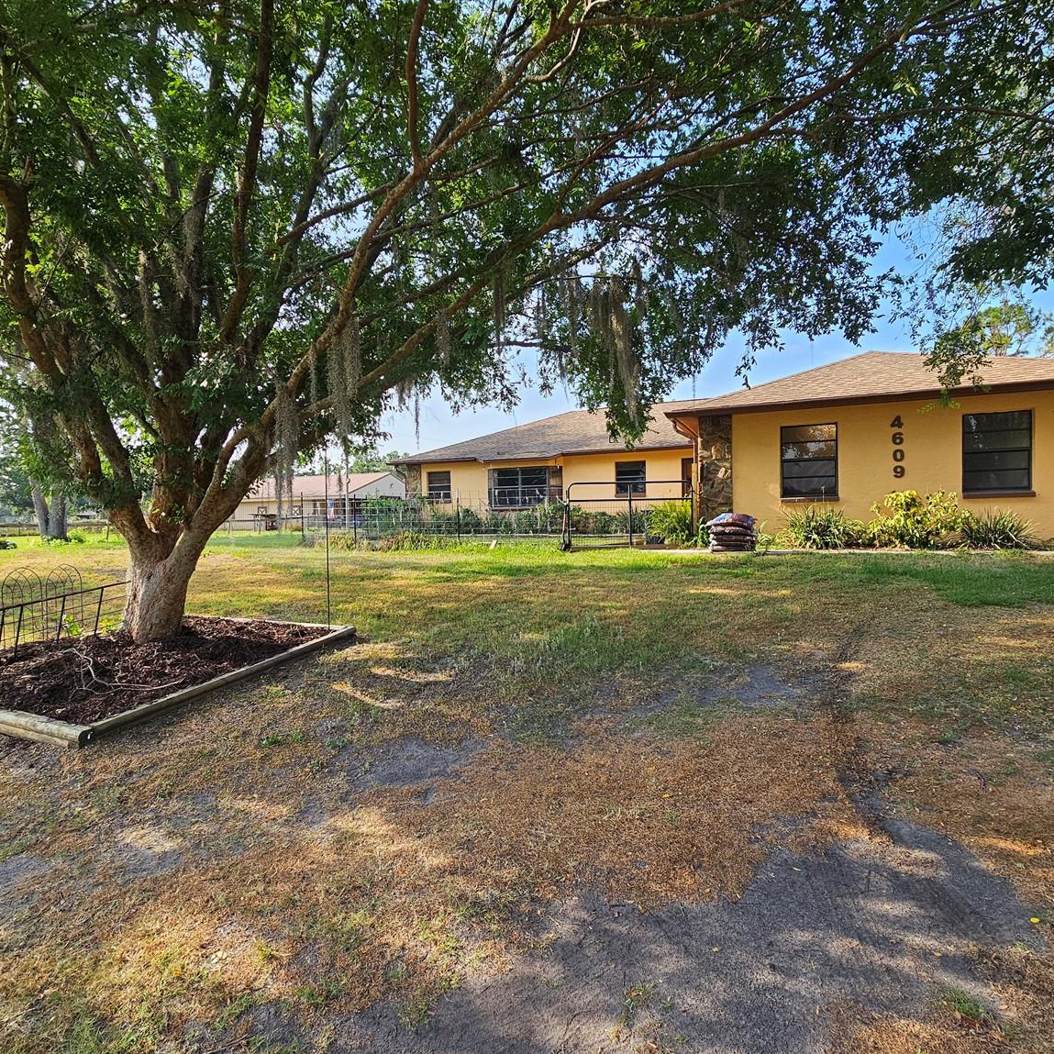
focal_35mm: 16
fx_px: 551
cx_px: 522
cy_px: 519
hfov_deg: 87.4
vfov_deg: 87.4
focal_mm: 2.2
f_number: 2.2
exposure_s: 1/349
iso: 50
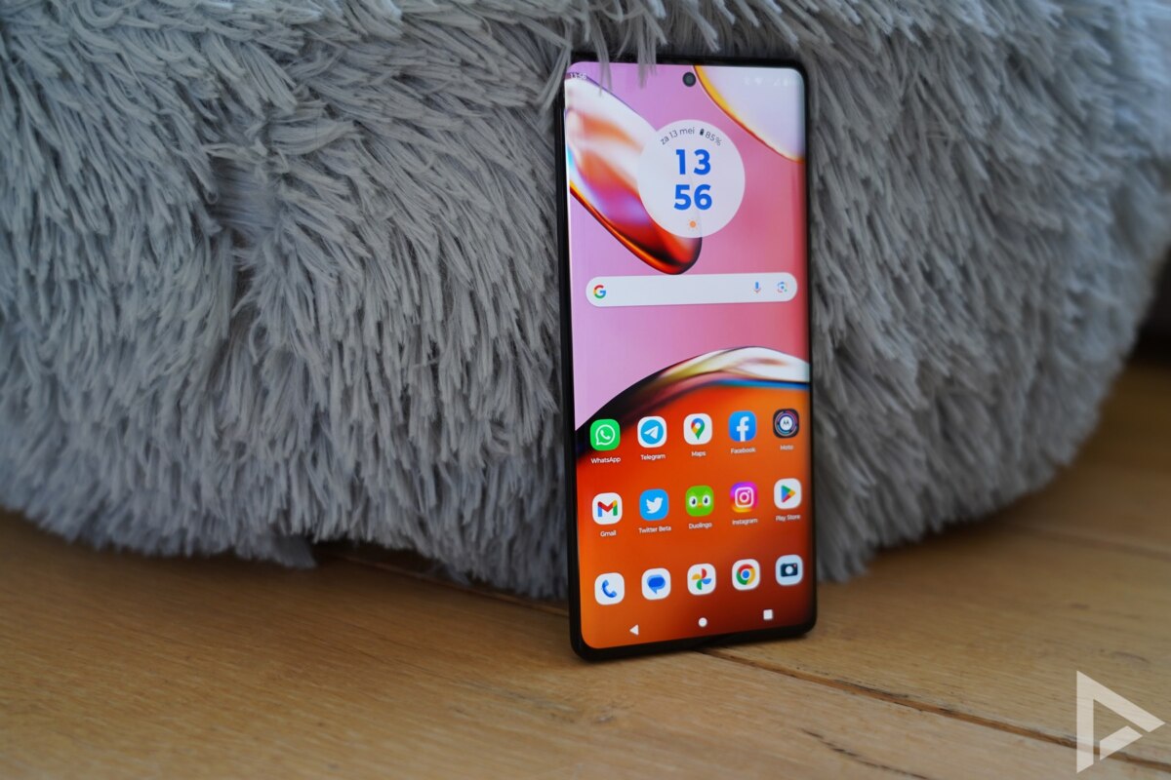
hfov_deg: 49.6
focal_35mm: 39
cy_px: 390
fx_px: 1268
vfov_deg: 34.2
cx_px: 586
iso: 400
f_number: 4
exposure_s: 1/60
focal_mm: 39
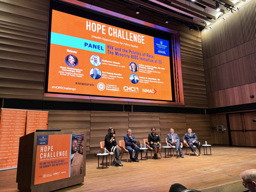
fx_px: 177
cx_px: 128
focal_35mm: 24
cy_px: 96
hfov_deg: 71.6
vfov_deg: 56.8
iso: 160
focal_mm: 6.86
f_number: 1.78
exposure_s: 1/60
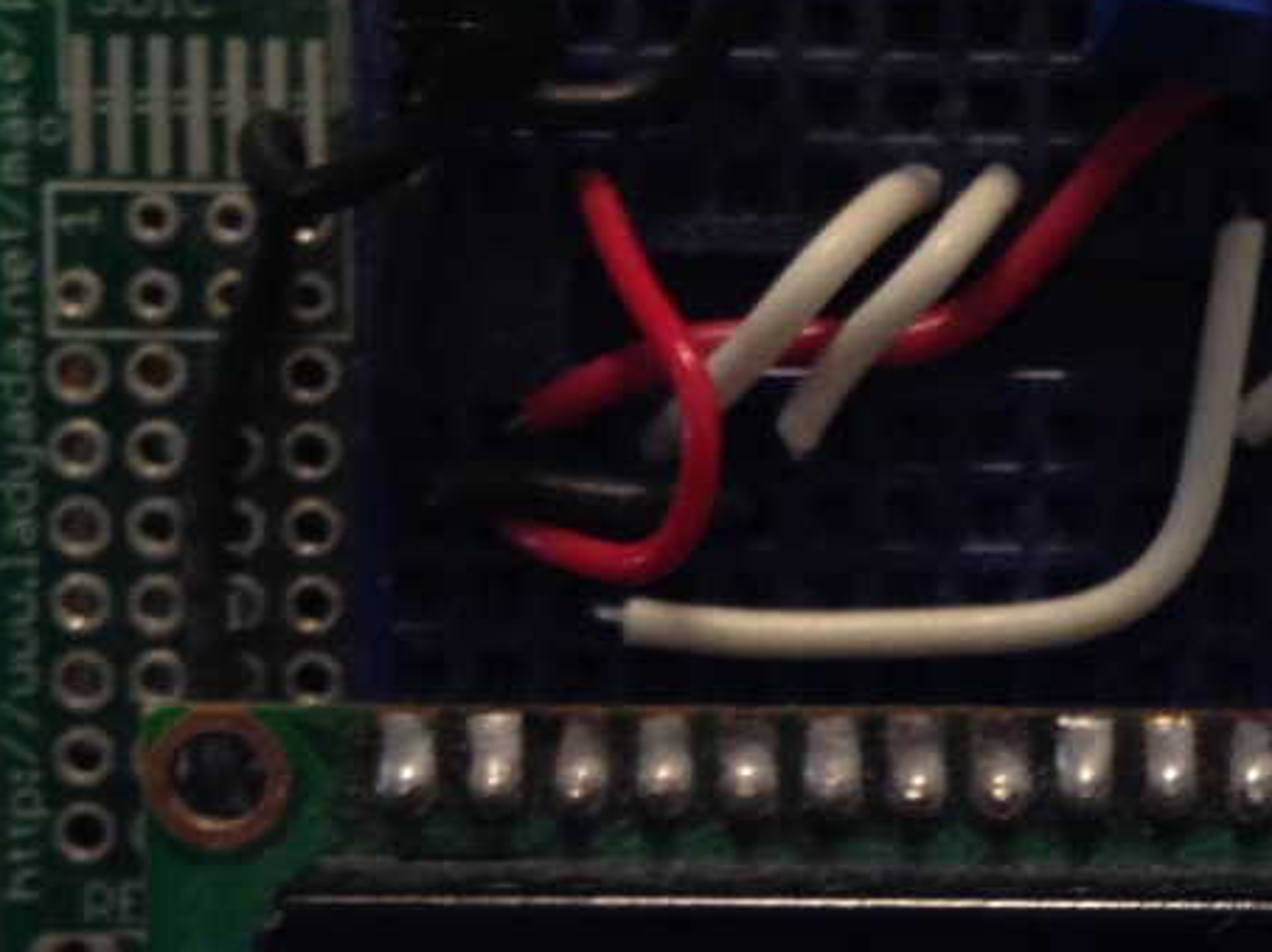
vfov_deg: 13.9
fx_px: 3855
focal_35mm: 105
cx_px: 1140
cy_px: 944
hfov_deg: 18.4
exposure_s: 1/20
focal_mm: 4.12
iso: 125
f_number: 2.4
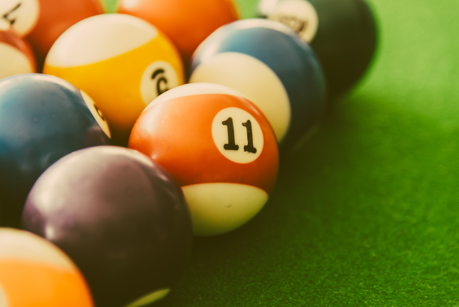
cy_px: 154
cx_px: 230
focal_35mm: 120
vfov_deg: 11.4
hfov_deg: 17.1
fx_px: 1531
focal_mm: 120
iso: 200
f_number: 4
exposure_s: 1/80
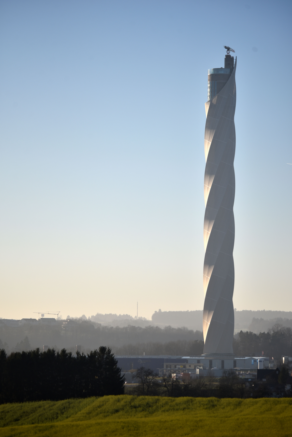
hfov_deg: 6.3
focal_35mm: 220
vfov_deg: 9.4
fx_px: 2674
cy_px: 218
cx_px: 146
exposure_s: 1/2000
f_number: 5.6
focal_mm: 220
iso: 200
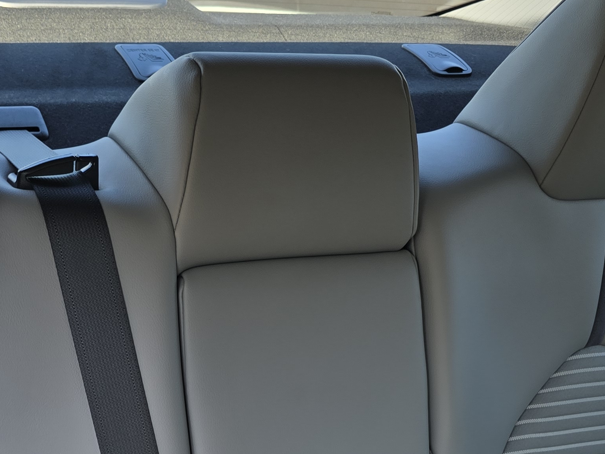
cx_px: 213
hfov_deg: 32.0
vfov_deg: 22.0
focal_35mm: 60
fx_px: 1049
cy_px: 583
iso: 12
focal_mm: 6.3
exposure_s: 1/180
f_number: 1.7
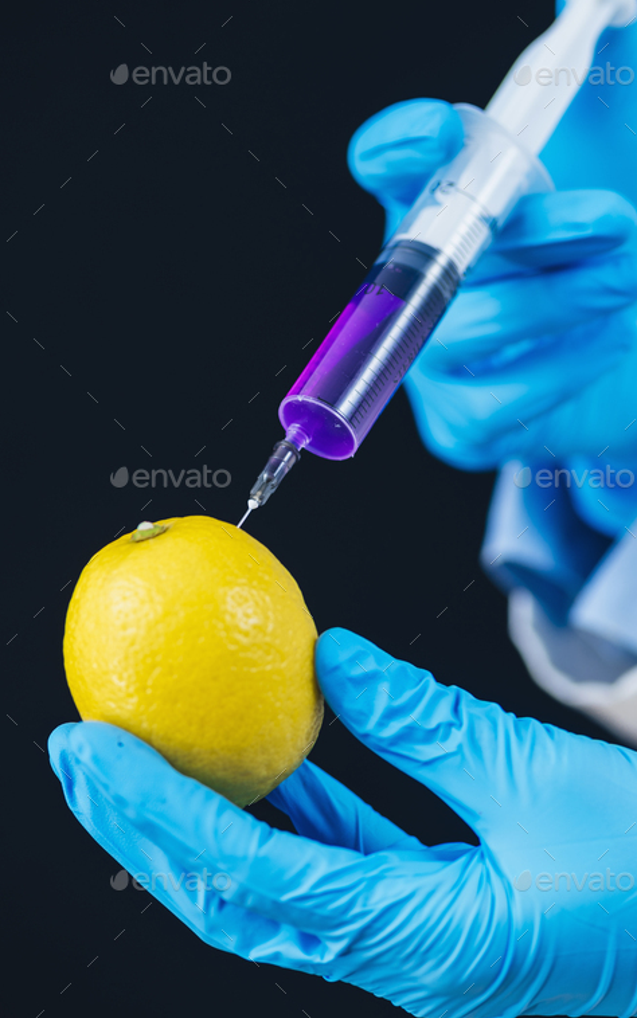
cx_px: 368
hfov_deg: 10.5
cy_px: 468
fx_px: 3471
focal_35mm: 125
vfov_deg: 16.7
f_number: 4
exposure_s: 1/160
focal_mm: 105
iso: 64
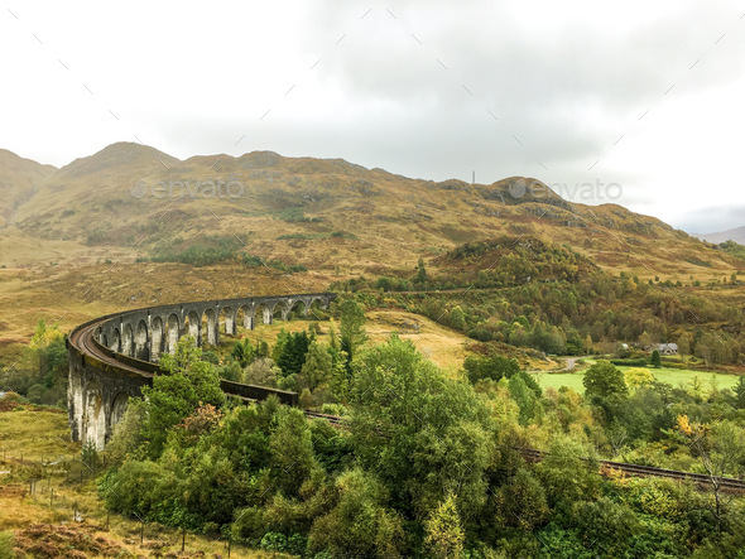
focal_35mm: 29
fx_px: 624
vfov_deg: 48.3
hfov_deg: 61.6
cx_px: 372
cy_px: 280
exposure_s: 1/265
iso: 25
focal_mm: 4.15
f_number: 2.2
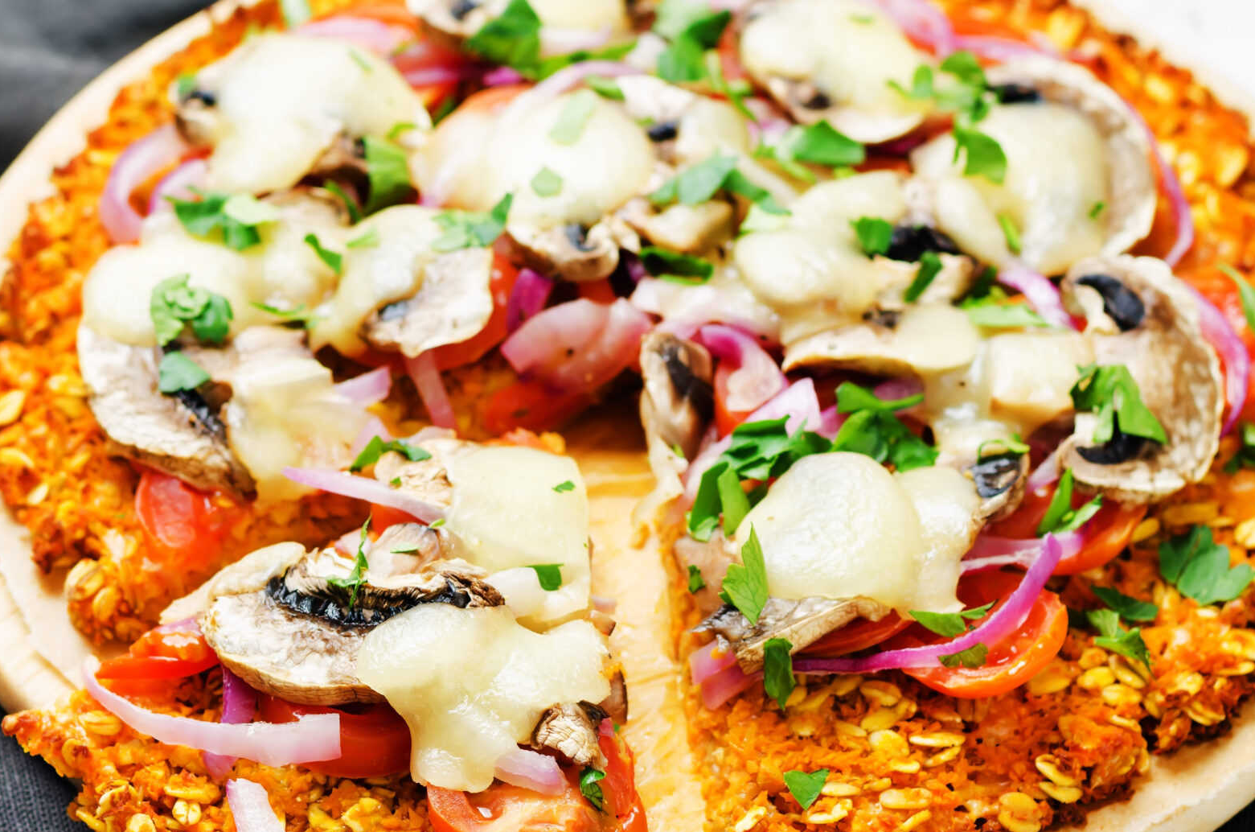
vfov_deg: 11.1
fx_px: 4279
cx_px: 403
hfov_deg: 16.6
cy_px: 393
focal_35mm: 123
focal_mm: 50
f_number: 4.5
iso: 100
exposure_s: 1/25
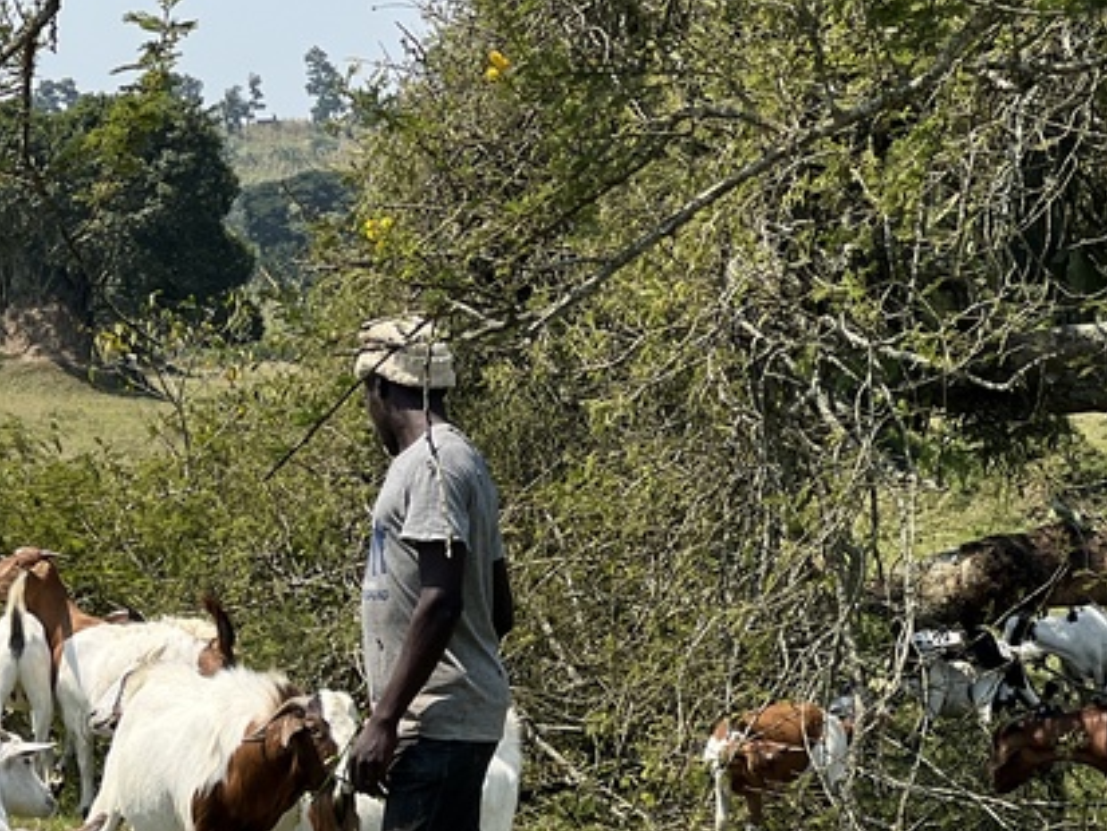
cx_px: 269
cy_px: 386
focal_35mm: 169
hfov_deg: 11.7
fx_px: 5406
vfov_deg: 8.8
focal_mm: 9
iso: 32
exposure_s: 1/544
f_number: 2.8
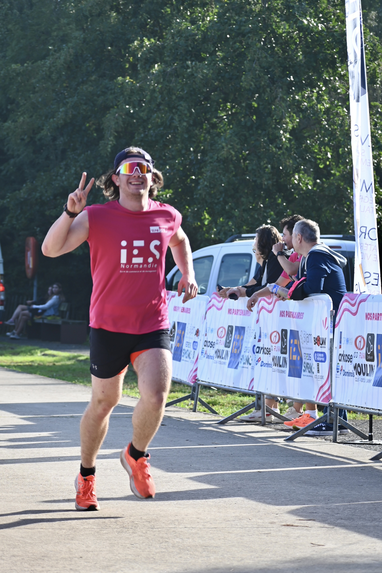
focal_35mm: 138
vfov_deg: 14.9
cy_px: 286
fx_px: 2196
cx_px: 191
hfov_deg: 9.9
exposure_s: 1/250
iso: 100
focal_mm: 92
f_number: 4.8
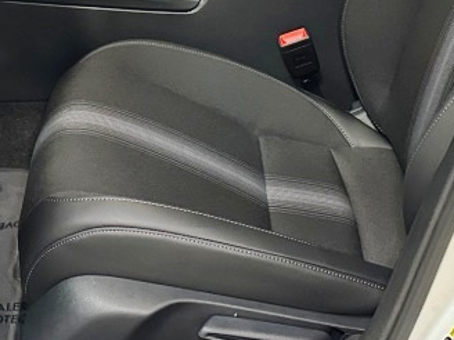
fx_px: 984
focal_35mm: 75
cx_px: 149
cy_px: -61
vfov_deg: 18.7
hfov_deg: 25.8
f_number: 1.78
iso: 640
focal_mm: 6.86
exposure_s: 1/60
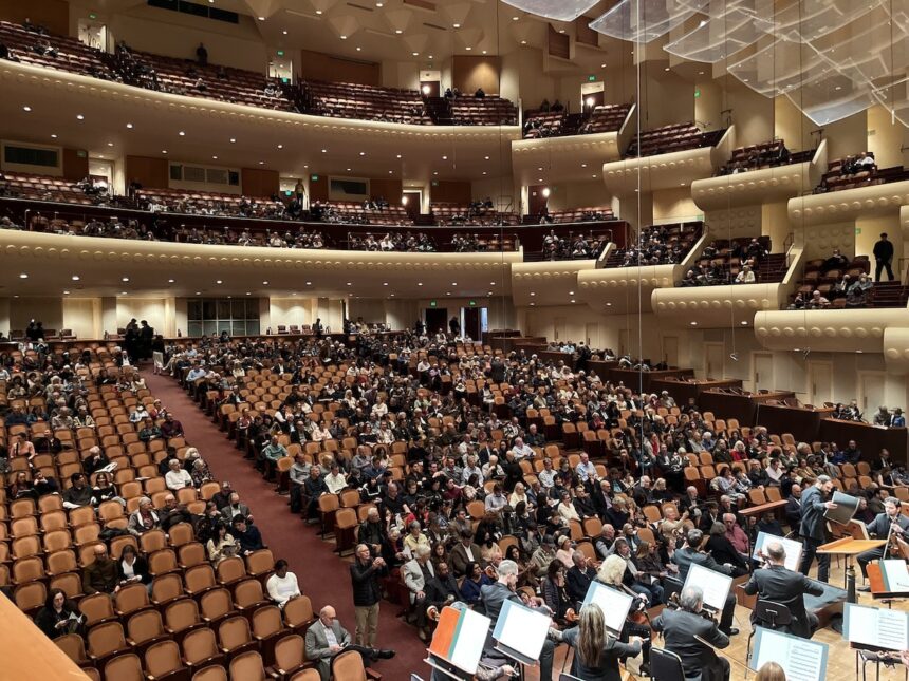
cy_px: 340
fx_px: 683
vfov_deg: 53.1
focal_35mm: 26
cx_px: 454
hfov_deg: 67.3
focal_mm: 5.1
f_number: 1.6
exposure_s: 1/40
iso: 640
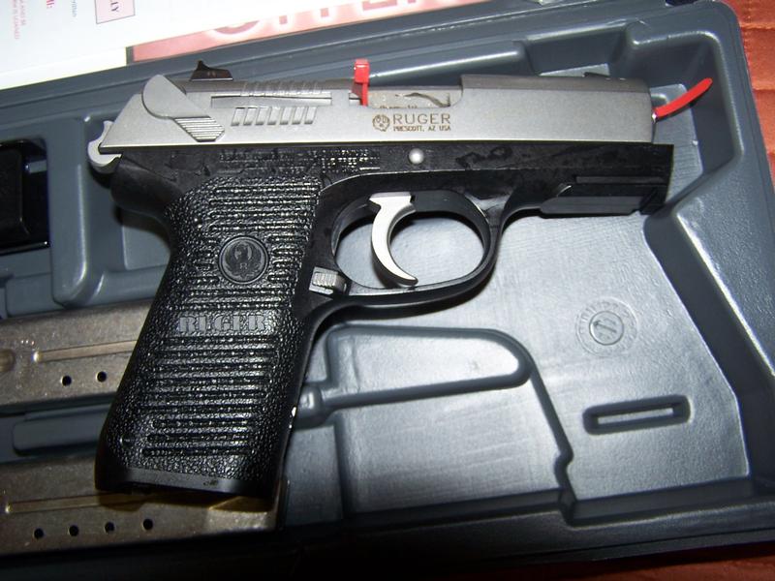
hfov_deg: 49.0
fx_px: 851
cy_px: 290
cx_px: 388
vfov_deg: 37.7
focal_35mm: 38
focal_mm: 6.3
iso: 80
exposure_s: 1/60
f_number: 2.8
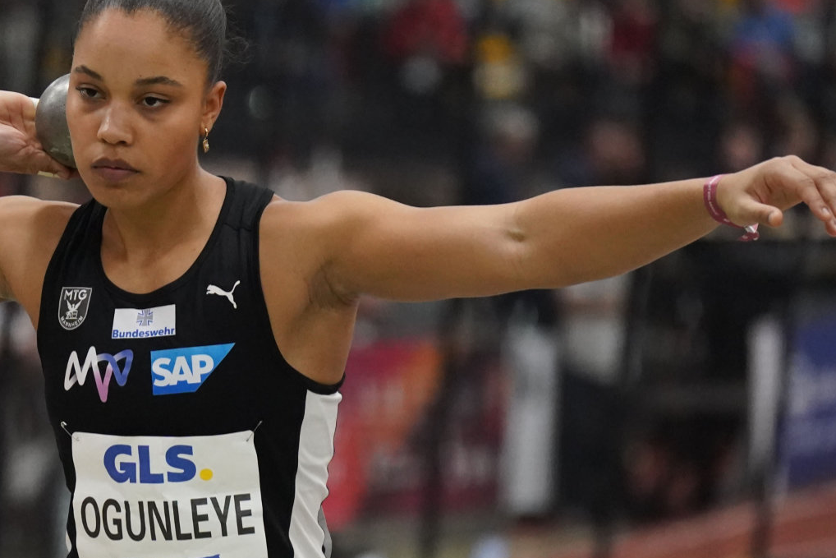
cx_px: 249
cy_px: 369
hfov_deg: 5.2
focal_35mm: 393
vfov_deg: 3.5
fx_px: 9127
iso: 10000
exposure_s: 1/1000
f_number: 4
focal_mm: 200
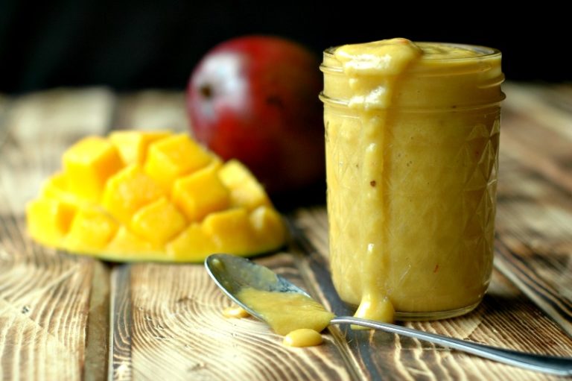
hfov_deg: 27.0
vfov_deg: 18.2
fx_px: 1191
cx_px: 286
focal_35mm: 75
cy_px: 190
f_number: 3.5
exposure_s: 1/40
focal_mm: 50
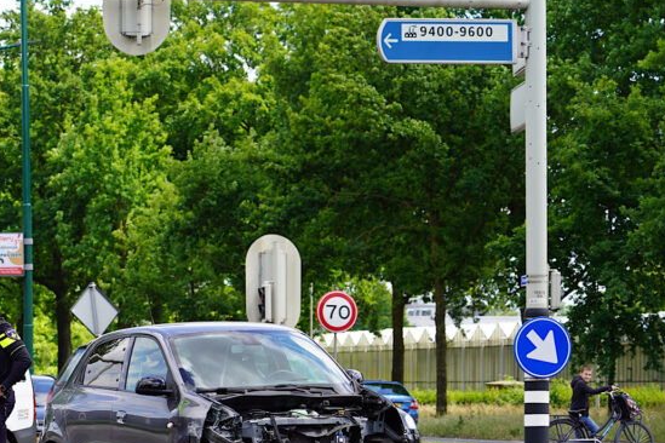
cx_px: 97
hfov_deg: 10.5
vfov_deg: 7.0
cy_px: 407
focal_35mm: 196
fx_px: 3620
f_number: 5
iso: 100
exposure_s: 1/160
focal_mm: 105
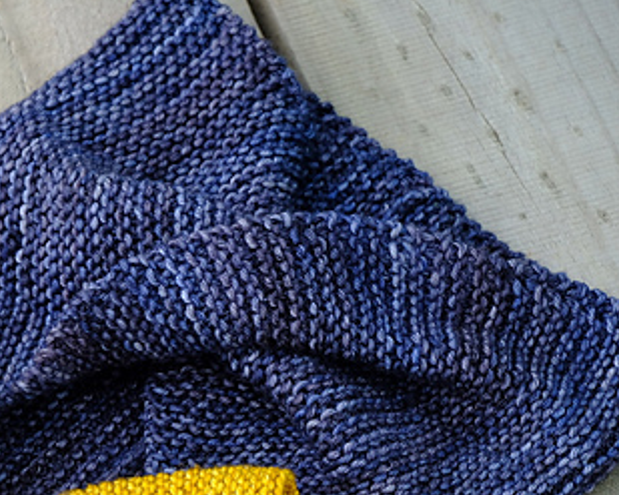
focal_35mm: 321
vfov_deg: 4.8
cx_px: 150
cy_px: 364
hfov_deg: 6.0
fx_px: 5879
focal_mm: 110
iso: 200
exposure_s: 1/120
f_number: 5.6
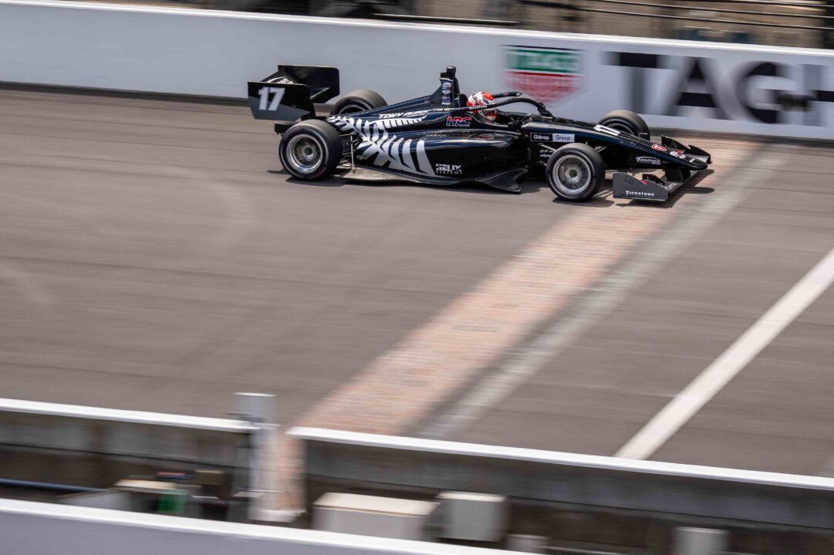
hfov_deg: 11.1
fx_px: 4308
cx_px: 414
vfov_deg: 7.4
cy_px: 85
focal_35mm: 186
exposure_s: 1/250
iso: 100
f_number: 4
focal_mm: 98
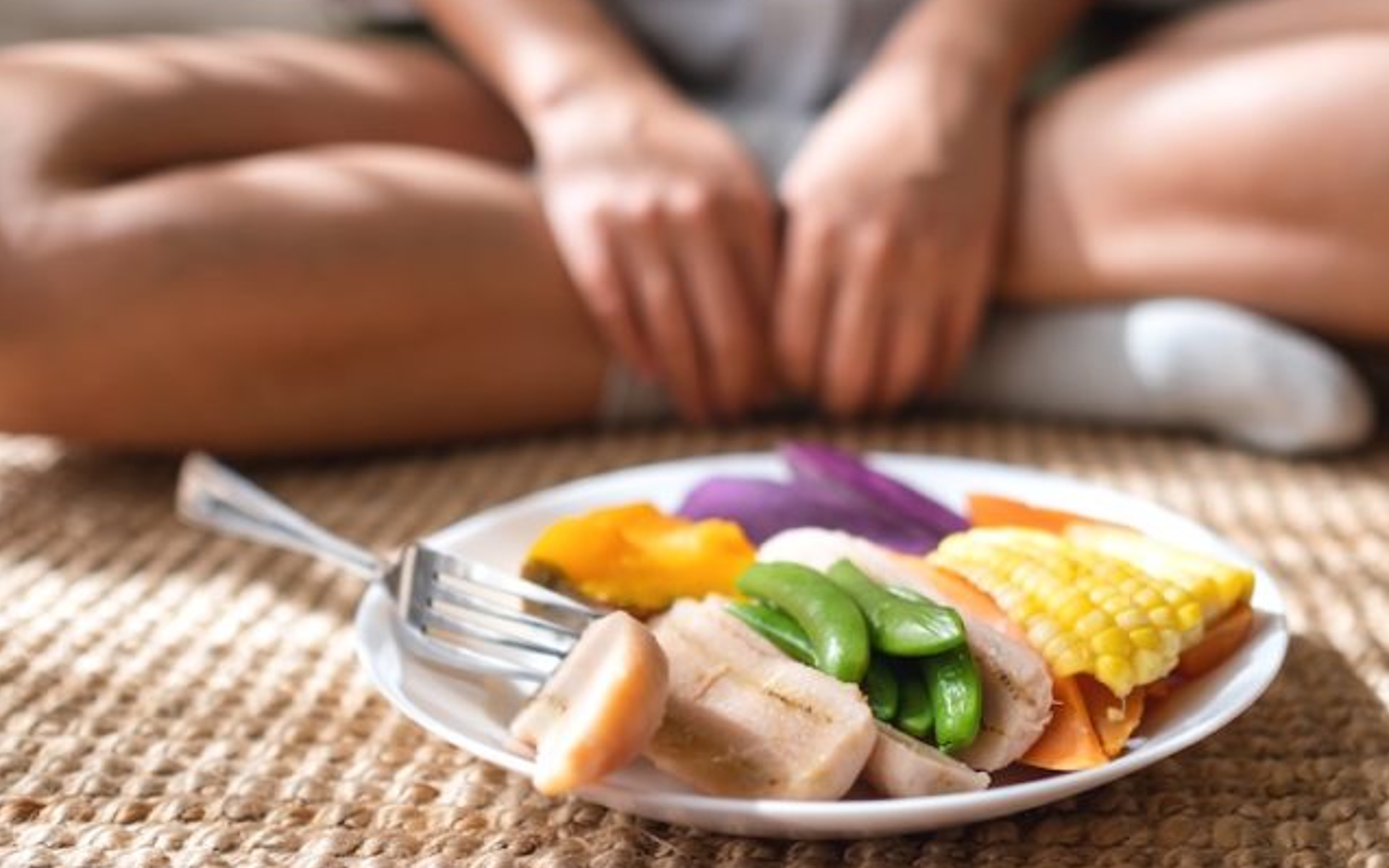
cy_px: 491
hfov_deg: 46.1
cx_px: 798
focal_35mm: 43
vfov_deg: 29.8
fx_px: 1628
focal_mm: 23
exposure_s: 1/1100
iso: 200
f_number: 2
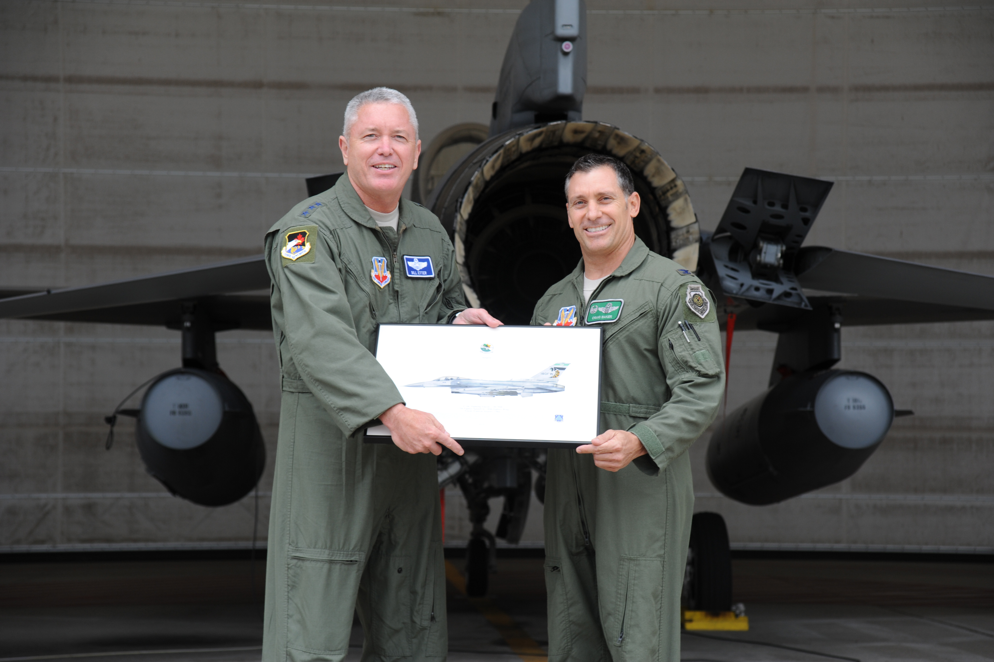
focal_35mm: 105
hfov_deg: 19.5
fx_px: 2897
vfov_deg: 13.0
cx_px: 497
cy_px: 331
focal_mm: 105
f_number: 9
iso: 320
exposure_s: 1/250
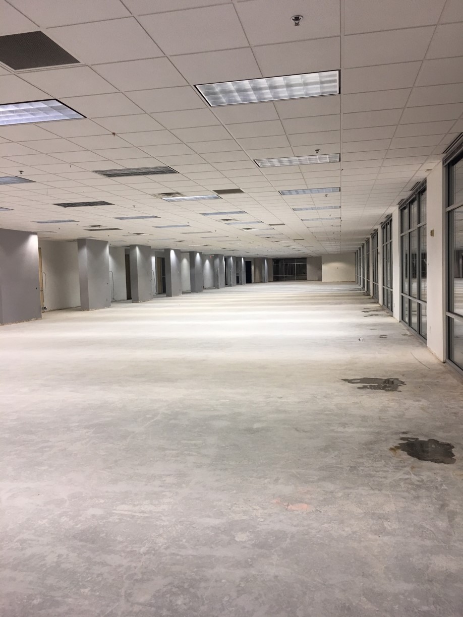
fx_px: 517
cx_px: 232
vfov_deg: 61.7
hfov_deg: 48.2
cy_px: 308
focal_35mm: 29
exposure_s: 1/30
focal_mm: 4.15
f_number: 2.2
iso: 32
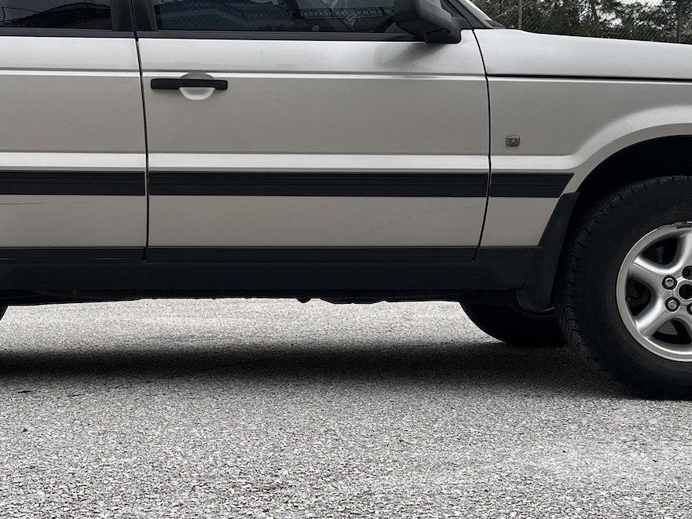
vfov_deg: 24.8
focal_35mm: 59
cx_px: 202
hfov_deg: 32.3
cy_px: 225
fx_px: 1180
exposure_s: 1/2410
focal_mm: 5.1
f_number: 1.6
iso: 50
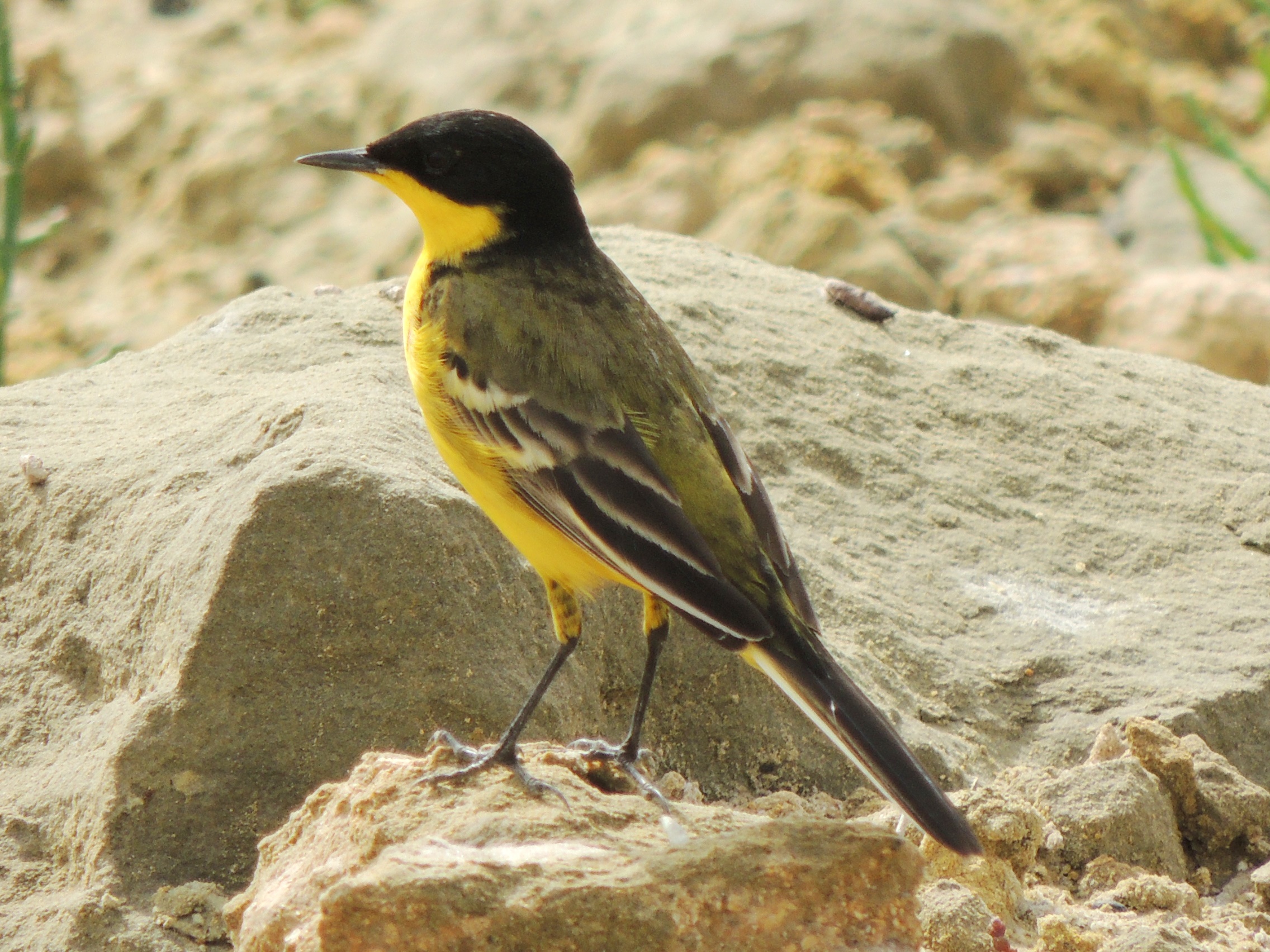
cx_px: 635
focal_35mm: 1000
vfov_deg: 1.5
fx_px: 36688
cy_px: 476
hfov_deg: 2.0
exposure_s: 1/500
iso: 125
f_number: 5.9
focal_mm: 180
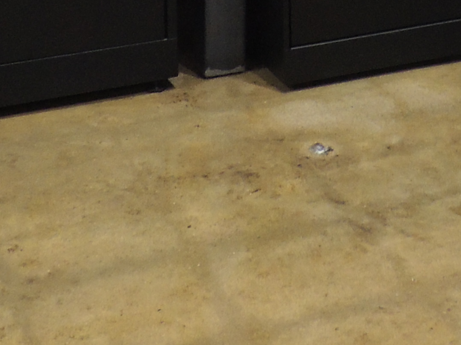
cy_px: -390
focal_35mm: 103
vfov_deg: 12.3
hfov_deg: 18.6
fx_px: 1371
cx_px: 467
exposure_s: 1/10
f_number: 3
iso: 400
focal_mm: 4.3
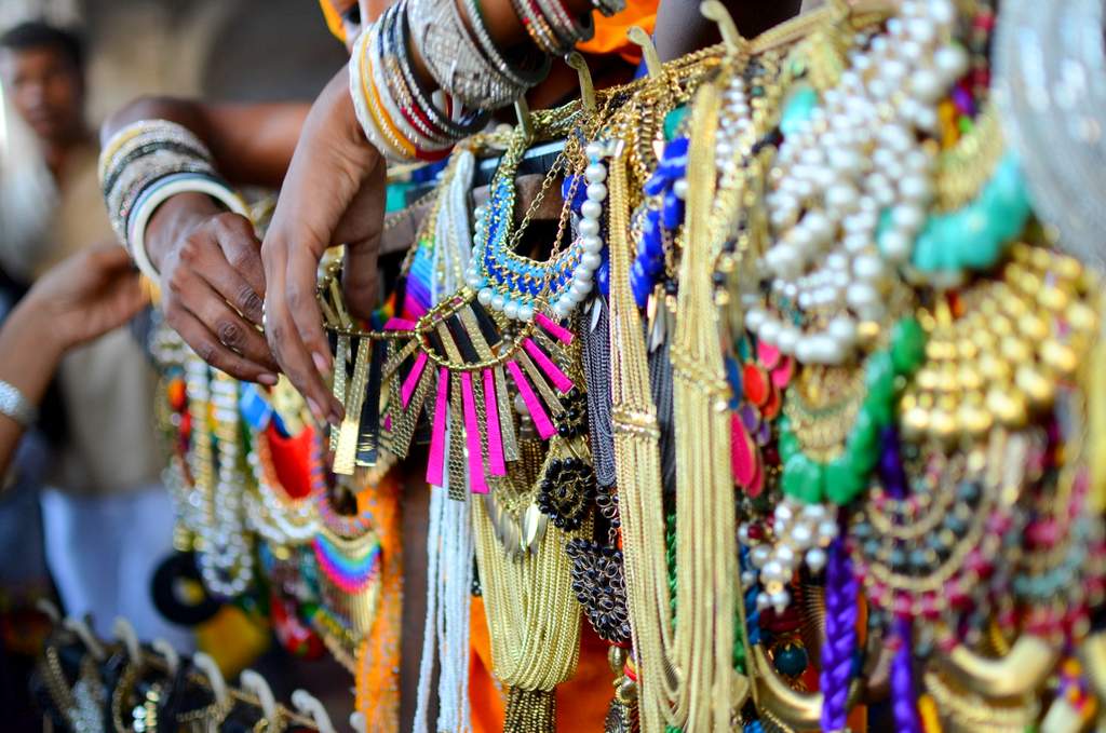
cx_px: 553
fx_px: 1610
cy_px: 366
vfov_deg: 25.7
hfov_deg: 37.9
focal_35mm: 52
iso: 200
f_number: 1.8
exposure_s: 1/125
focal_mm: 35
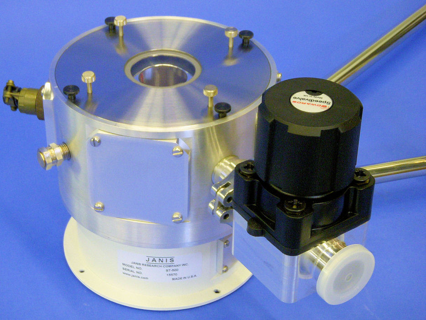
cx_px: 213
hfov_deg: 29.4
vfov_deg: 22.3
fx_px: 812
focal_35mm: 66
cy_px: 160
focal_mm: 11
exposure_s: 1/13
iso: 320
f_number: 3.7
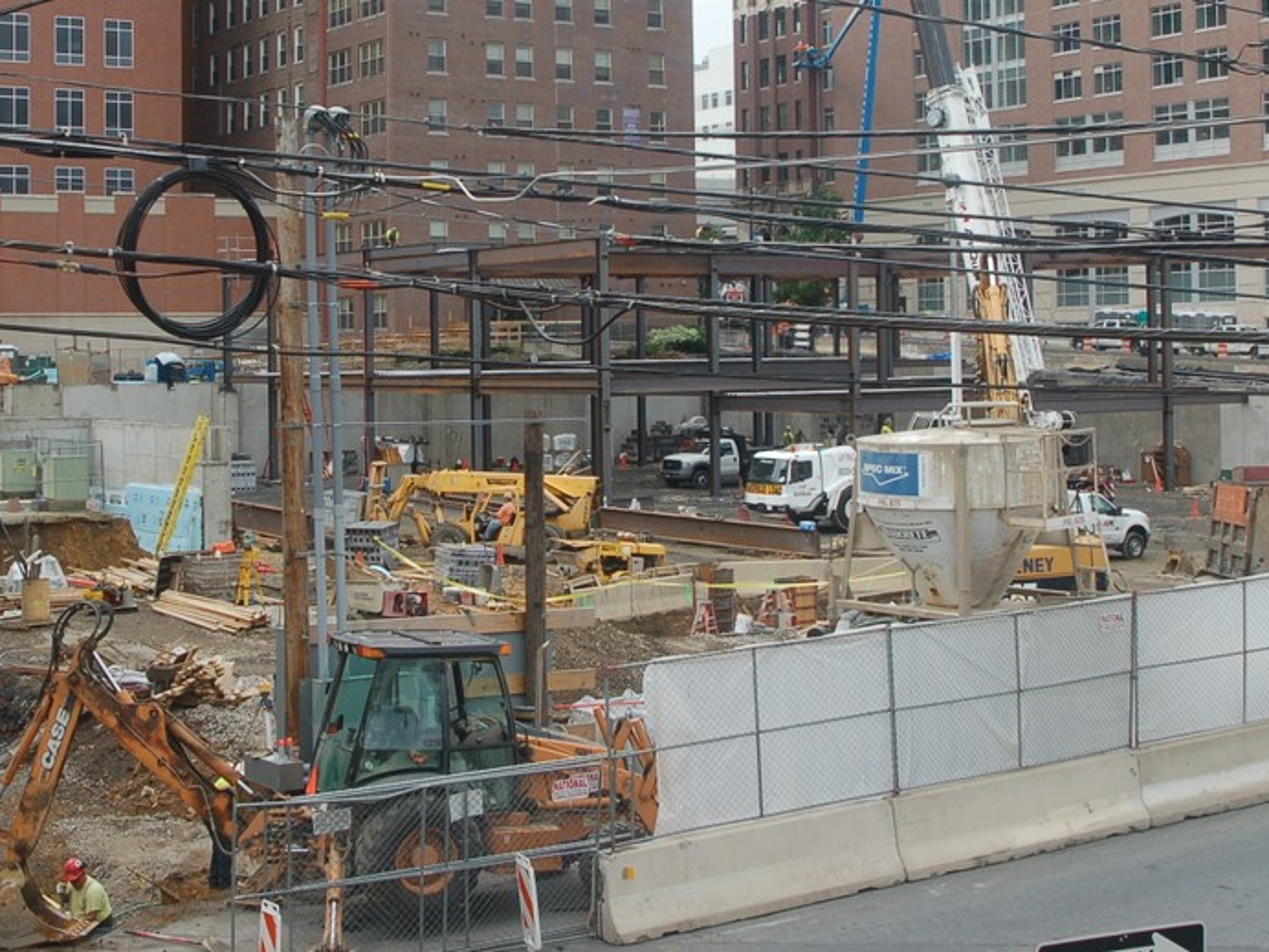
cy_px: 262
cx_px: 545
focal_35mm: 57
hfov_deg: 33.7
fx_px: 2090
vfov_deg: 25.4
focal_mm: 24
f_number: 7.1
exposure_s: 1/200
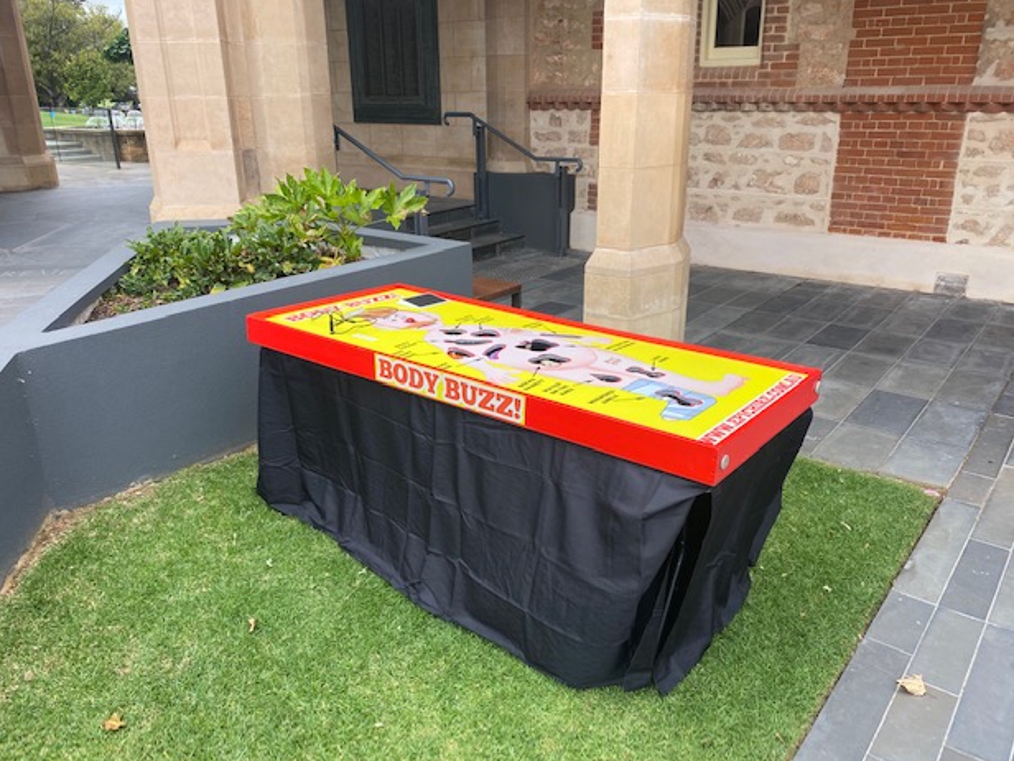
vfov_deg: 51.4
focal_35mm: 27
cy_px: 384
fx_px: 791
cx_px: 512
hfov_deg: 65.3
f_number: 1.8
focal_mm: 4.25
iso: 32
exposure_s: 1/742
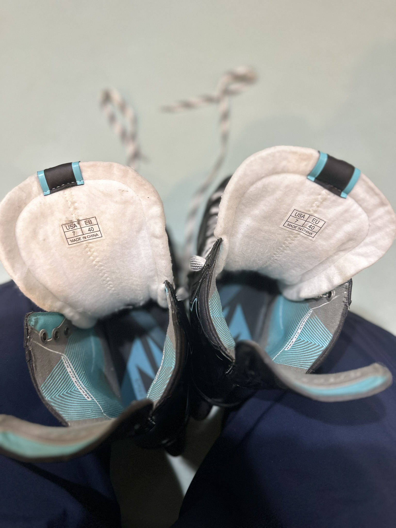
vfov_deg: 71.6
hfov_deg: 56.8
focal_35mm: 24
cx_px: 198
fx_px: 366
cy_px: 264
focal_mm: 6.86
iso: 500
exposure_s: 1/60
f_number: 1.78
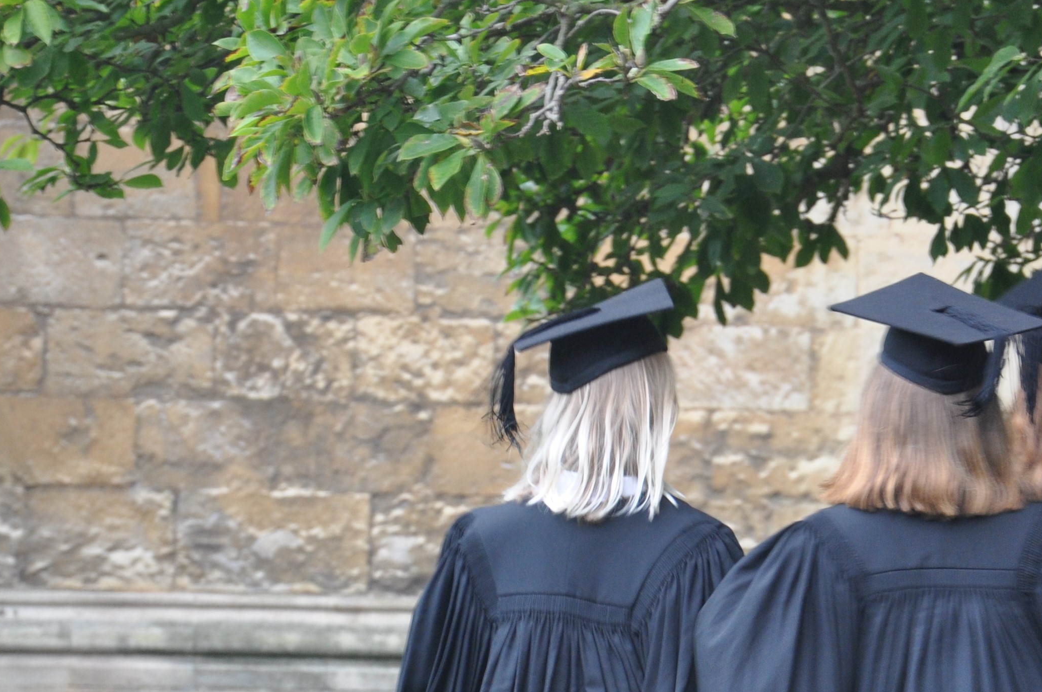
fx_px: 8644
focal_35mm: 299
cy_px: 575
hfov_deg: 6.9
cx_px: 821
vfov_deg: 4.6
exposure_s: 1/60
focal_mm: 105
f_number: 5.6
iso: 560
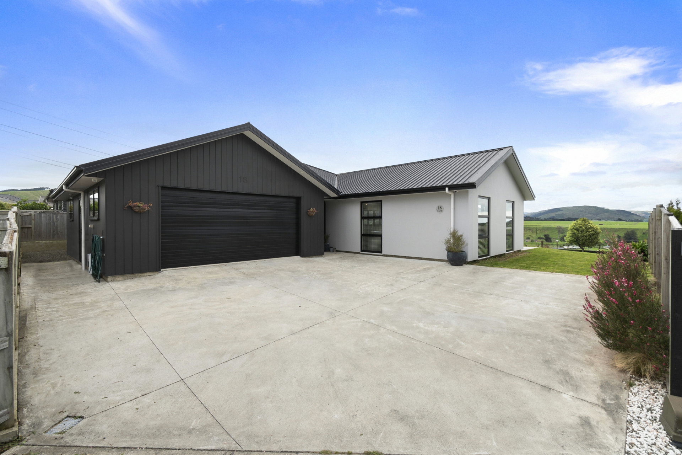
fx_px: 284
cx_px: 341
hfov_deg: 100.4
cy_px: 228
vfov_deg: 77.3
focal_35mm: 15
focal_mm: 10
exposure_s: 1/100
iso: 250
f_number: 8
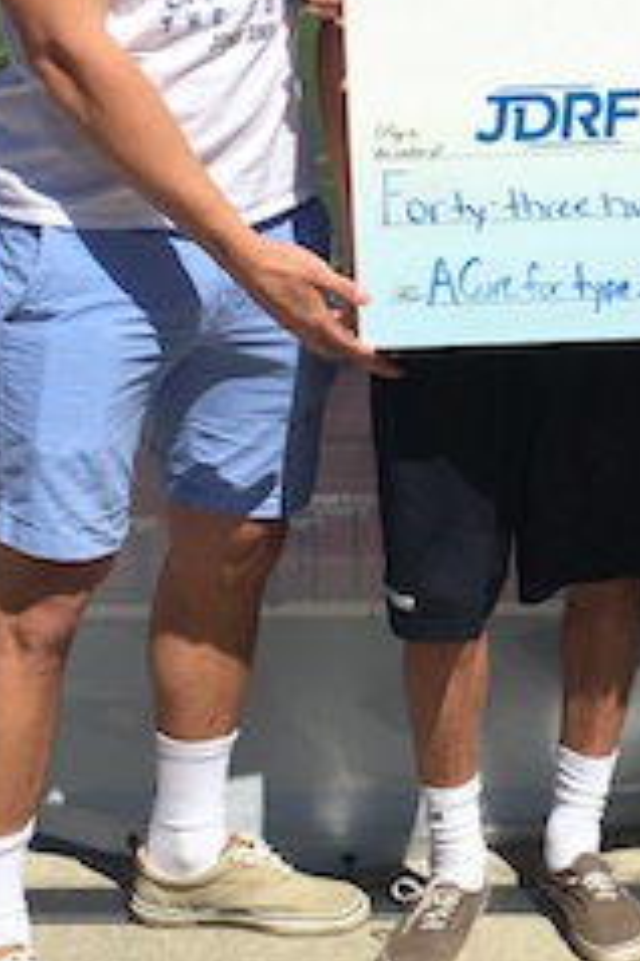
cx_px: 817
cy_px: 281
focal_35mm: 91
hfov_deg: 14.4
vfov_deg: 22.3
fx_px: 2430
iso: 25
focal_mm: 4.15
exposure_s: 1/3497
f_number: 2.2
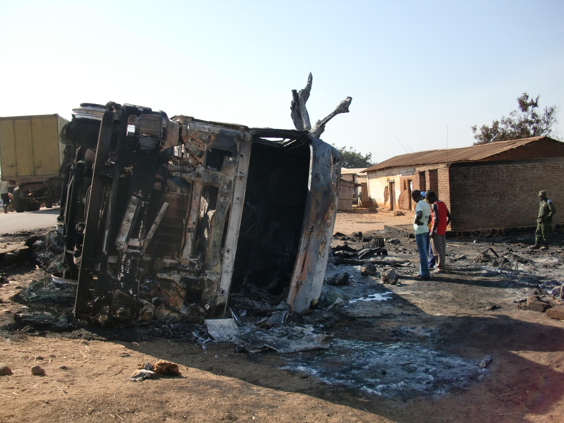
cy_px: 212
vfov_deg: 39.7
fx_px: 587
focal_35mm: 36
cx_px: 282
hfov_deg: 51.4
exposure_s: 1/1000
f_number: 2.8
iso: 64
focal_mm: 6.3
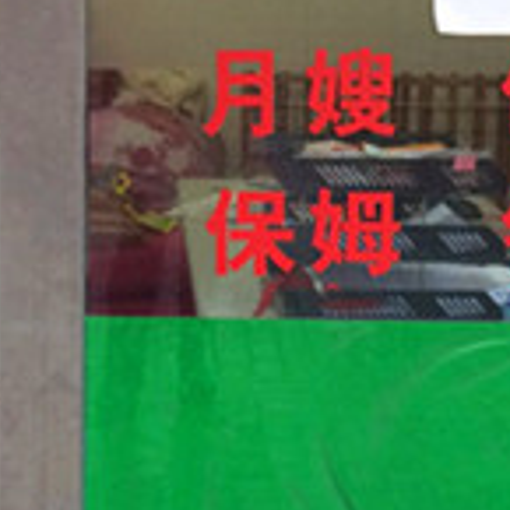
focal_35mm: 88
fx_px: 1467
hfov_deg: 19.6
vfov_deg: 19.3
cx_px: 148
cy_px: 19
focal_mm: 4.15
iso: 100
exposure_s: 1/33
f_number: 2.2
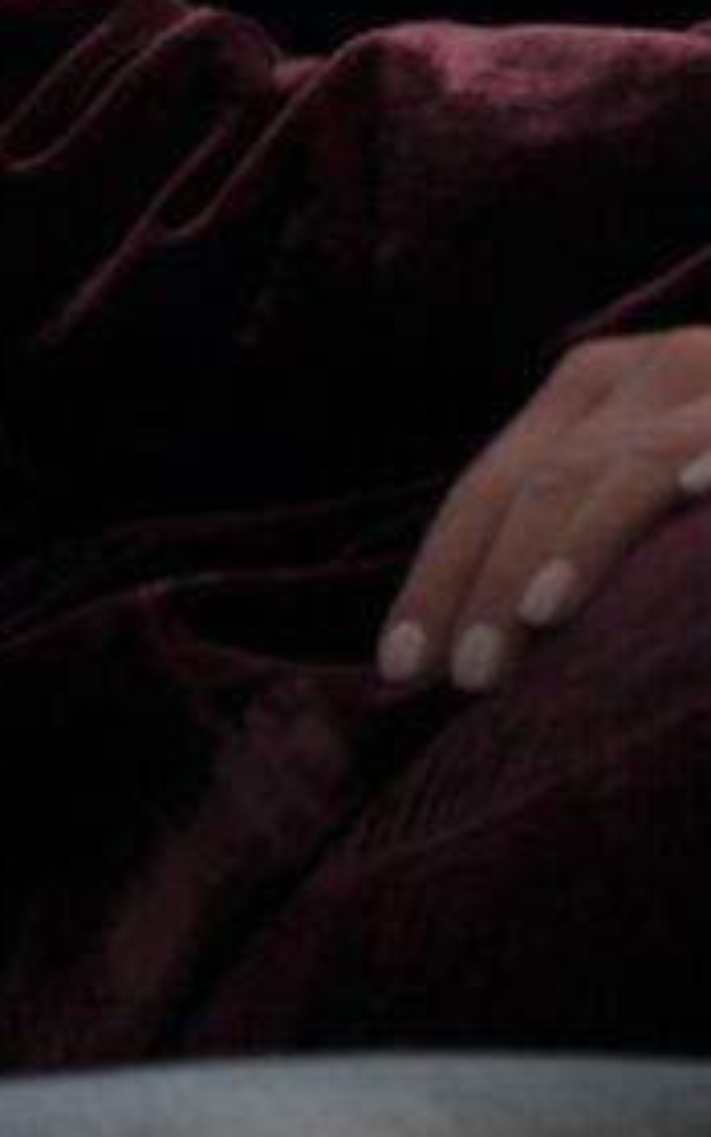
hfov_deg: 1.3
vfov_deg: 2.1
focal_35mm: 984
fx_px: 30507
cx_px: 2052
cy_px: -800
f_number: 3.2
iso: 160
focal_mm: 176
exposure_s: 1/320
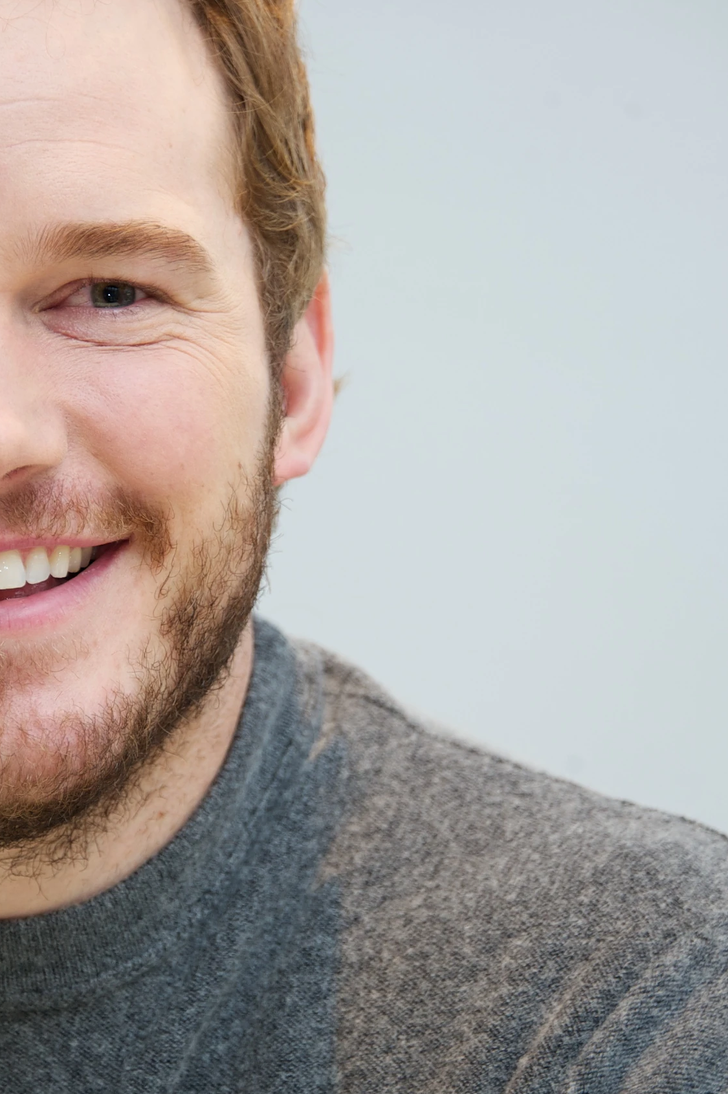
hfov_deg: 4.8
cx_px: 140
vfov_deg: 7.3
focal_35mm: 284
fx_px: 8623
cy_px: 658
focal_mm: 160
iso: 400
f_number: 5.6
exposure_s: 1/60
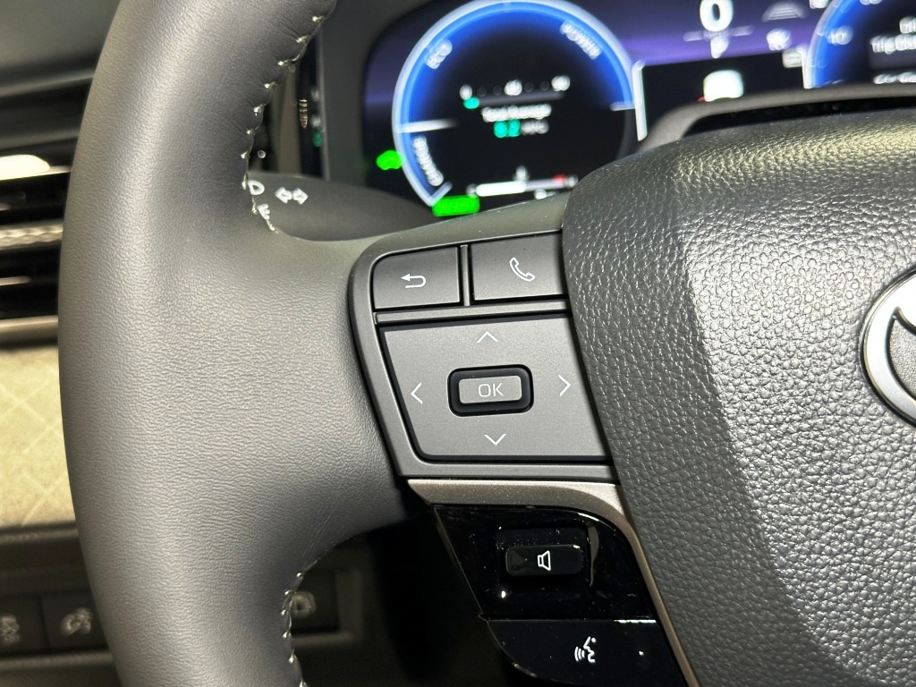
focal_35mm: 48
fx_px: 1270
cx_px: 458
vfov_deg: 30.3
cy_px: 344
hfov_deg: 39.7
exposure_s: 1/40
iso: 320
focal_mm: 6.86
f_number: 1.78
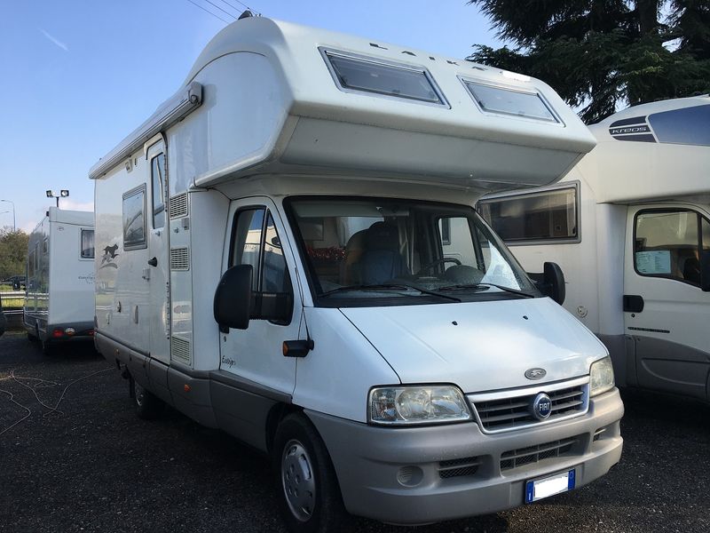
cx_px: 355
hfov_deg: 61.7
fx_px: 595
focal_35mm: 29
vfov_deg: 48.2
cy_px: 266
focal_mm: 4.15
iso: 25
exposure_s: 1/874
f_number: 2.2
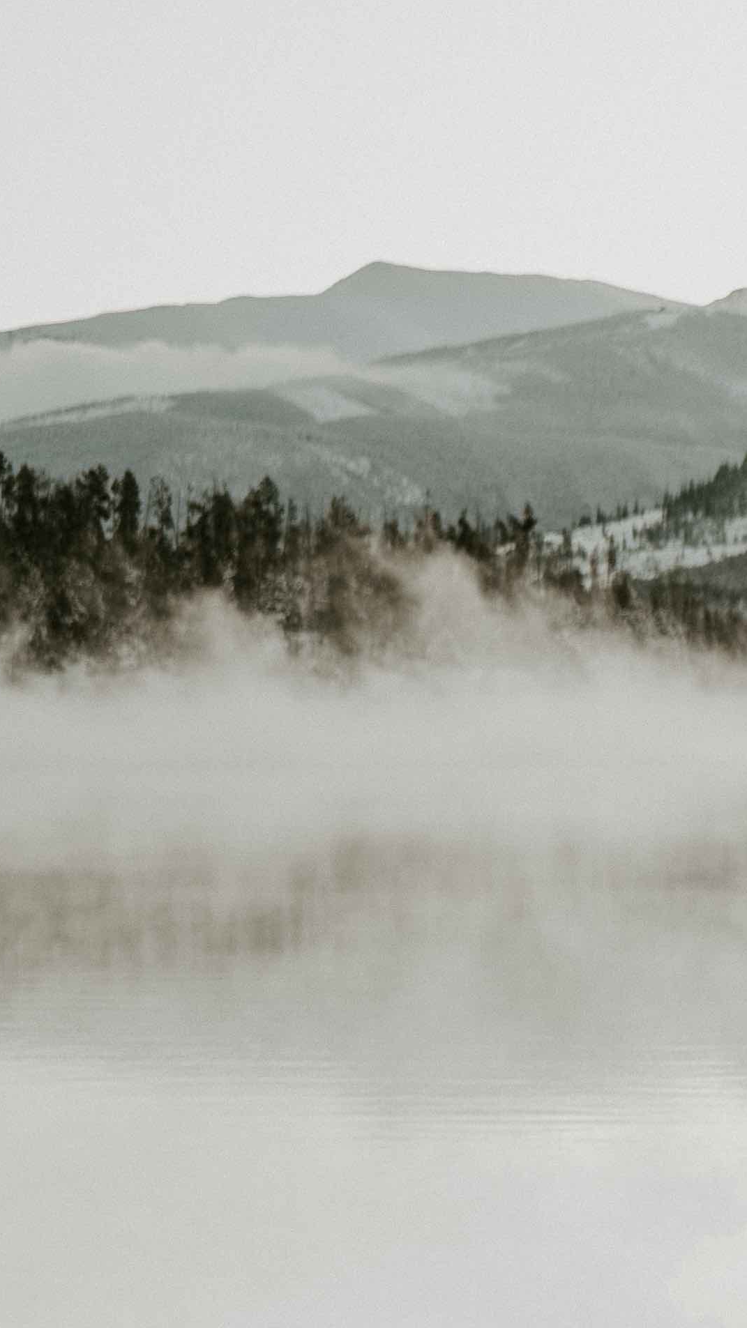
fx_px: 5813
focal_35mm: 165
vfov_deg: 13.0
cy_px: 809
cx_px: 1814
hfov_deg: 6.9
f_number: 1.4
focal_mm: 50
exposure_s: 1/500
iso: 50
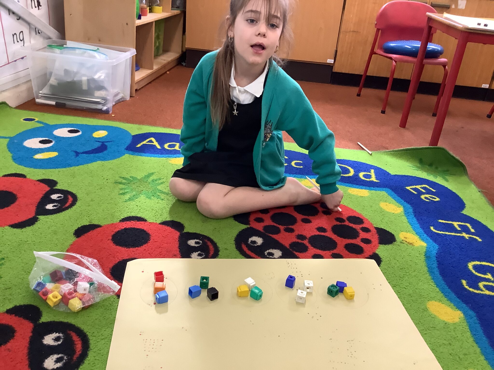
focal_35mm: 31
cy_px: 185
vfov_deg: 45.4
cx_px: 247
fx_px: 442
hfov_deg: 58.4
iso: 160
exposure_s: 1/50
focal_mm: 3.3
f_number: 2.4
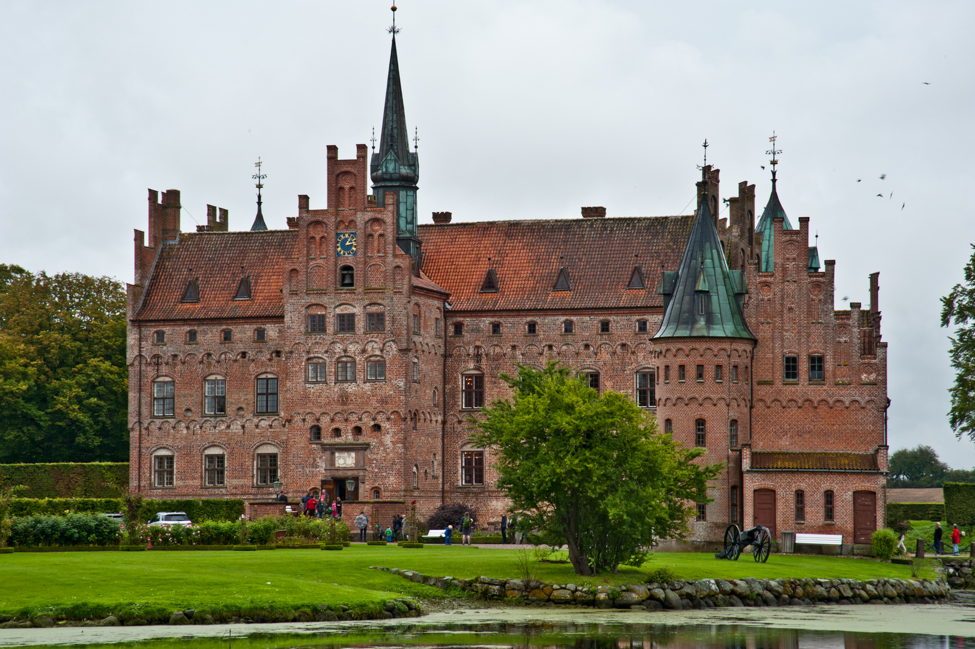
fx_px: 2761
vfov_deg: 13.4
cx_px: 488
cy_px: 324
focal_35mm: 102
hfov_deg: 20.0
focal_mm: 102
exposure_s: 1/30
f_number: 22
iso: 200
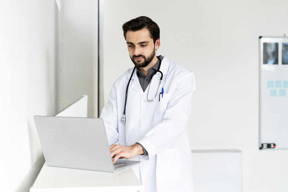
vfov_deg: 27.0
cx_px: 144
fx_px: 400
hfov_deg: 39.6
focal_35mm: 50
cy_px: 96
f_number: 2.5
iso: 800
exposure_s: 1/400
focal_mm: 50
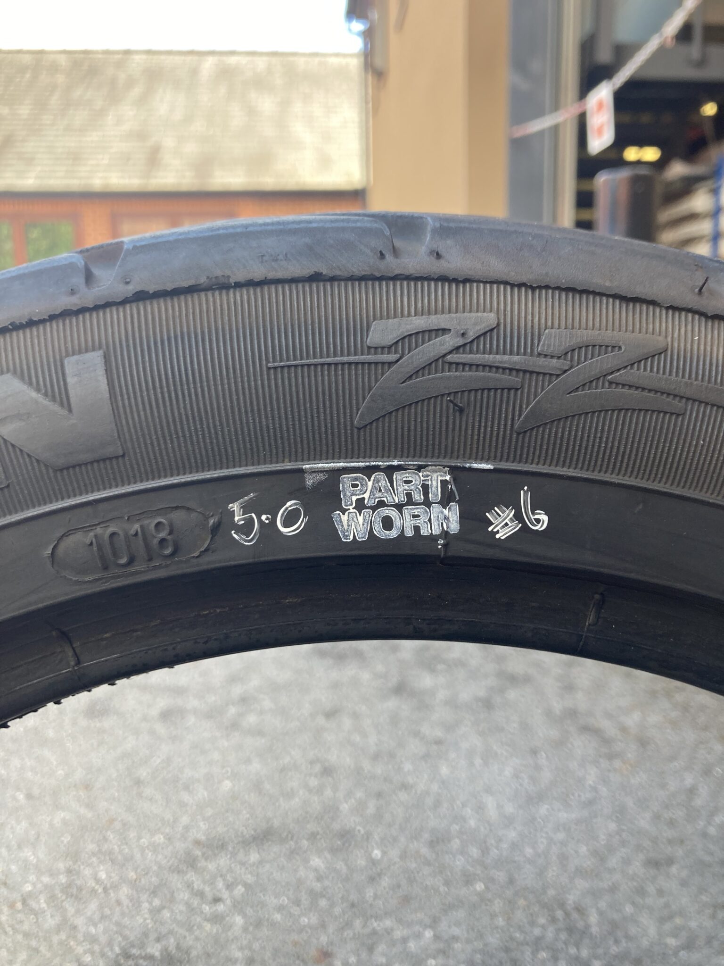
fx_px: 781
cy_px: 483
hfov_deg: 49.7
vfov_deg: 63.4
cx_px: 362
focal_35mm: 28
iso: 40
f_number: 1.8
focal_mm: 3.99
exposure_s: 1/120
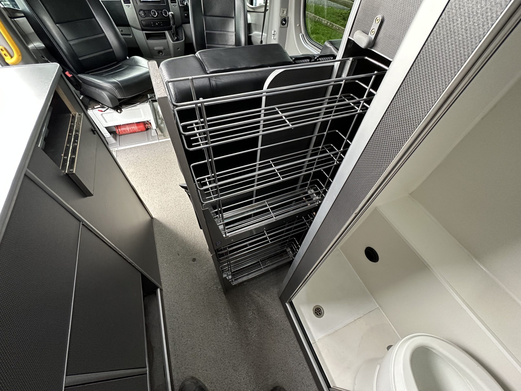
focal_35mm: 14
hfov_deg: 102.1
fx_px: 211
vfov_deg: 85.7
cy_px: 196
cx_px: 260
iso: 320
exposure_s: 1/60
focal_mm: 2.22
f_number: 2.2
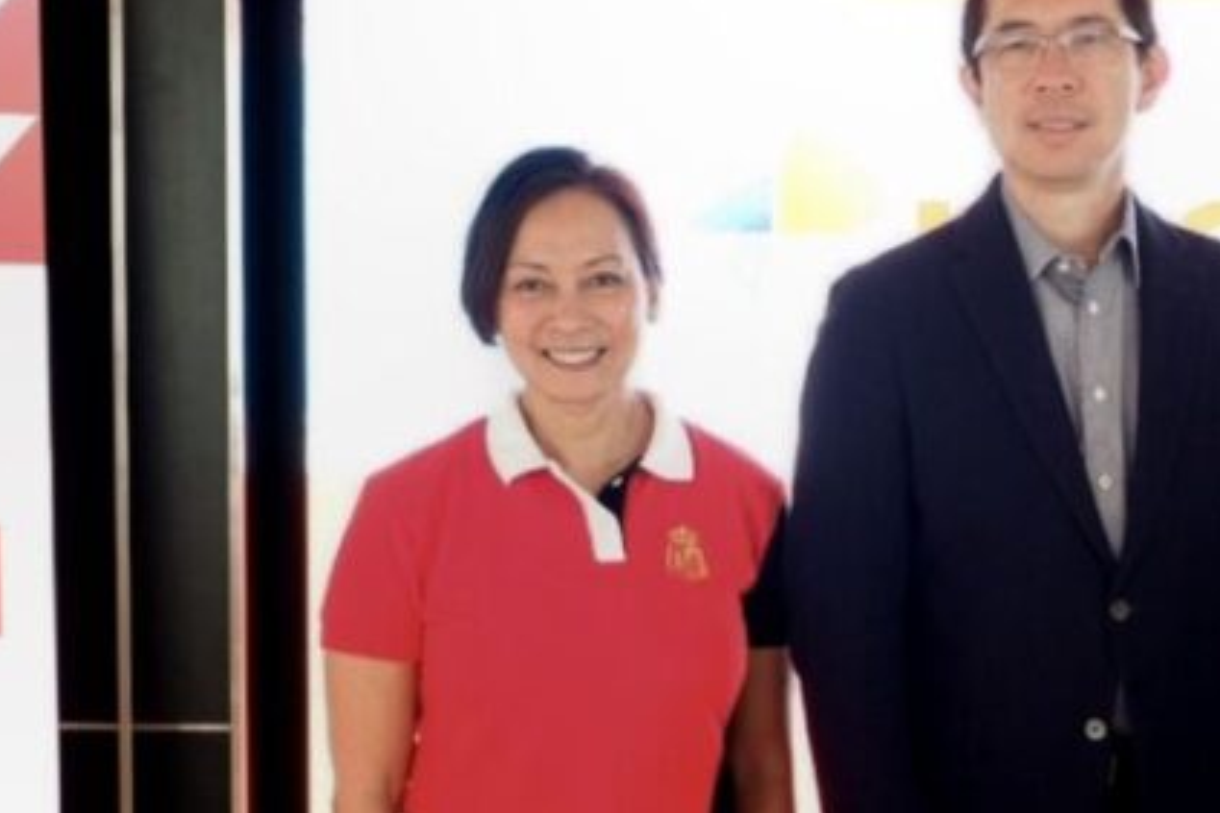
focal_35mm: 91
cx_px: 1252
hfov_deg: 21.5
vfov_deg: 15.0
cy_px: 554
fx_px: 3084
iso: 2500
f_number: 4.2
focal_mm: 24.3
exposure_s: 1/50
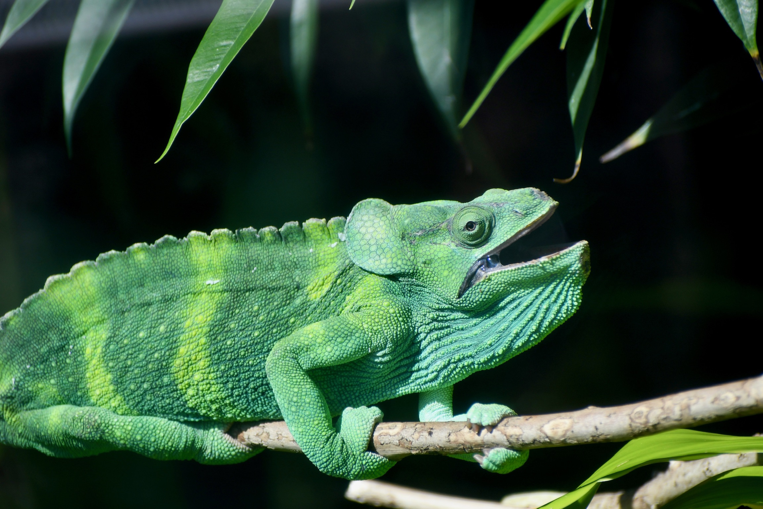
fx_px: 8584
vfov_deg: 3.4
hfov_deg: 5.1
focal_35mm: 405
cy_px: 254
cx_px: 382
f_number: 6.3
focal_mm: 270
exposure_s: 1/500
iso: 200
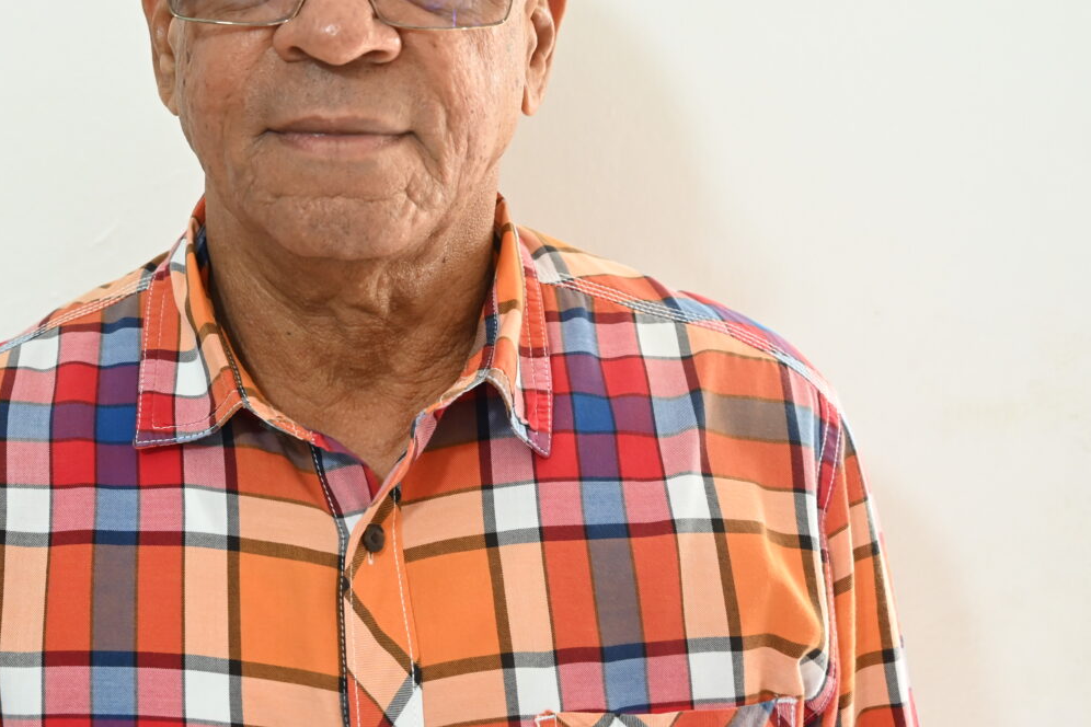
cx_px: 311
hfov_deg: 36.2
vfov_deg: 24.8
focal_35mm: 54
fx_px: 1636
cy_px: 184
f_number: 4.8
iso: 2000
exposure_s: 1/100
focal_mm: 35
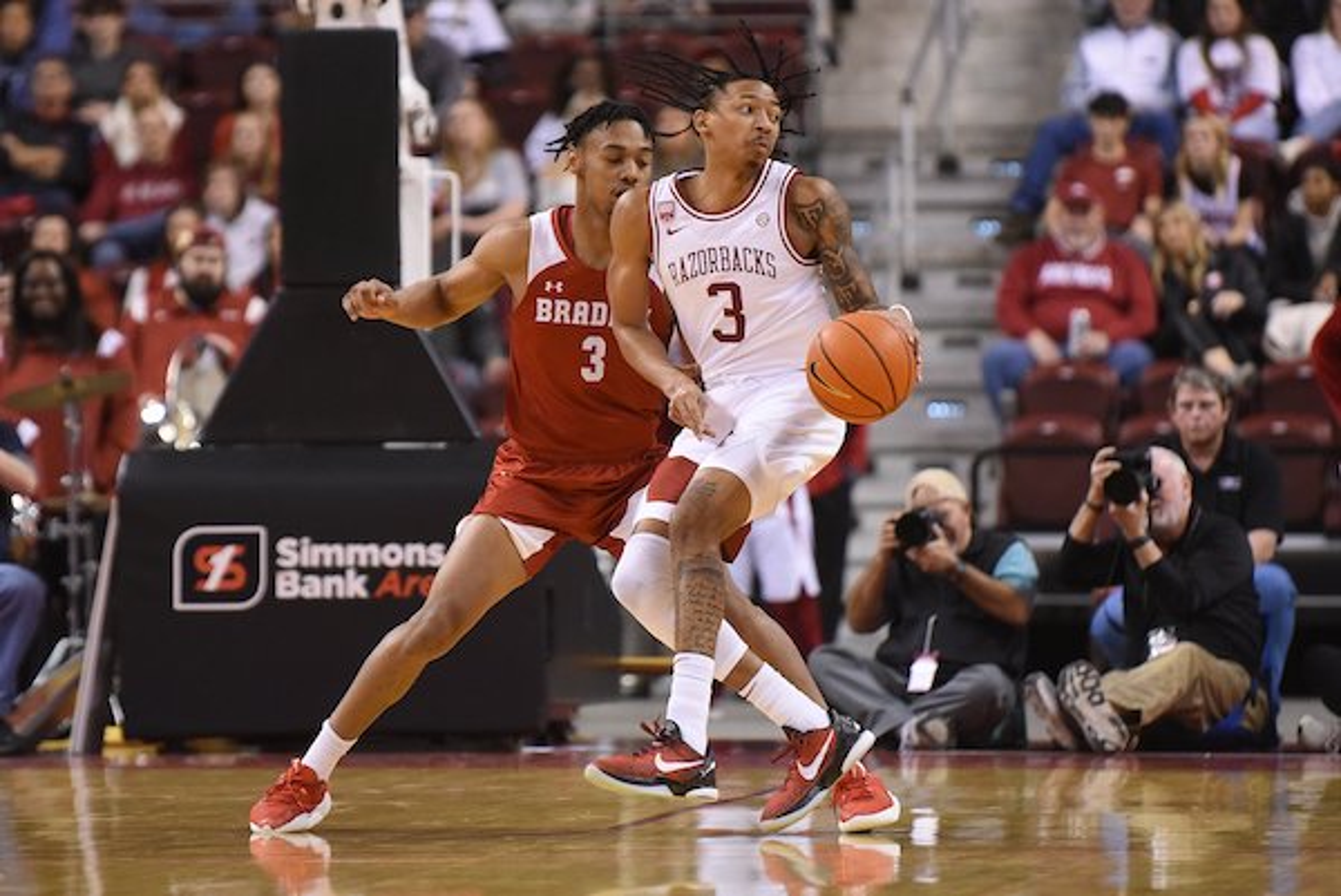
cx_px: 670
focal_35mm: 200
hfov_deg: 10.3
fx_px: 7455
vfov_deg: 6.9
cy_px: 448
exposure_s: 1/2000
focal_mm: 200
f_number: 2.8
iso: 5000
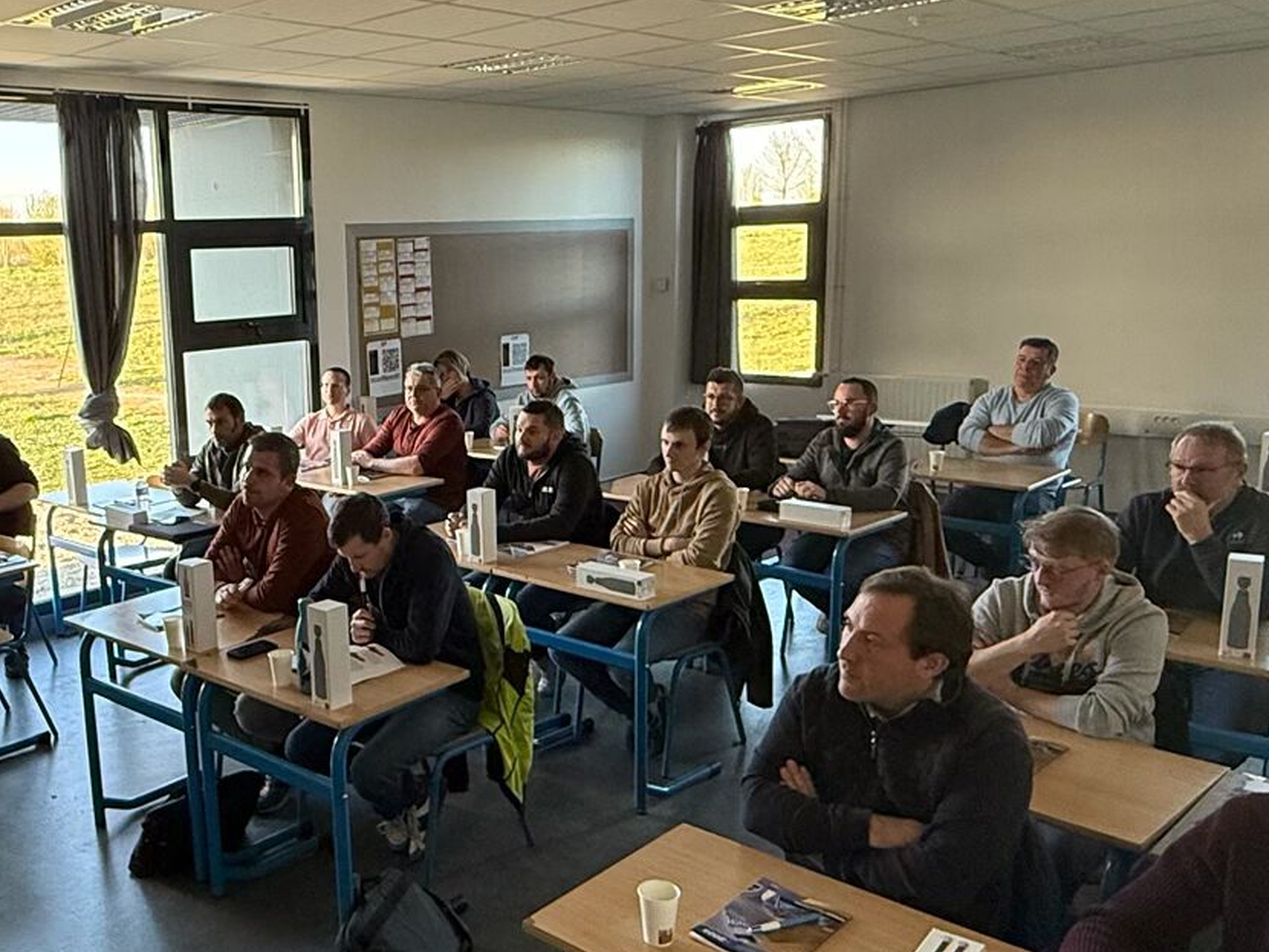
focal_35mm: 34
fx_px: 1247
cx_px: 364
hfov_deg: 52.2
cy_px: 487
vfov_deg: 41.8
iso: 250
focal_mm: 2.22
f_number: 2.2
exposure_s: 1/99
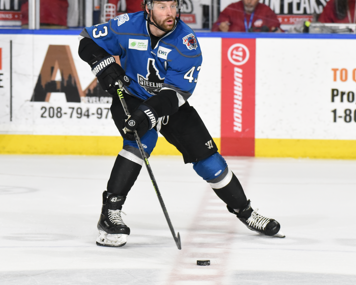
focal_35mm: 286
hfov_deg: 6.8
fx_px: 3013
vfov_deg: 5.4
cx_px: 190
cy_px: 135
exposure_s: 1/1000
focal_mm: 220
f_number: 5.6
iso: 6400
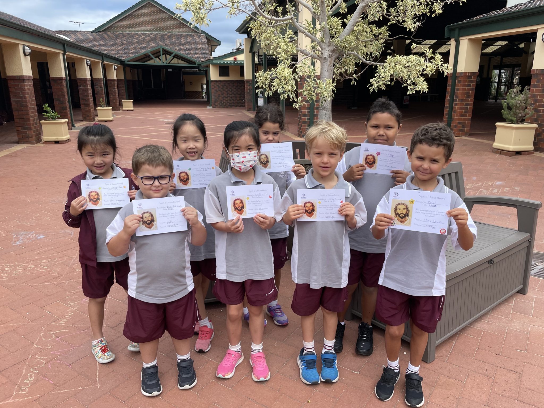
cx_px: 272
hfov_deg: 67.3
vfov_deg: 53.1
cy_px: 204
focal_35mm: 26
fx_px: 409
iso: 32
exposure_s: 1/1195
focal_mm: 4.2
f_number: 1.6
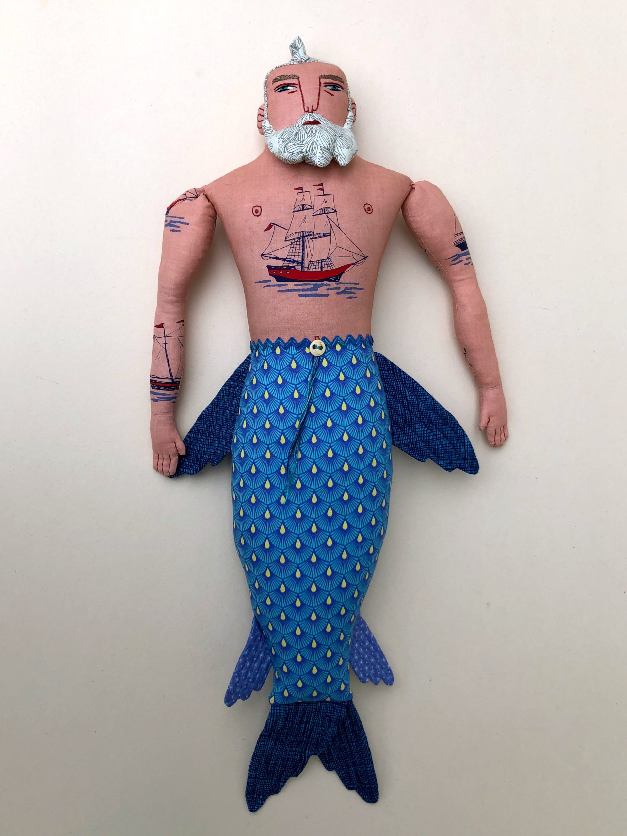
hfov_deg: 49.7
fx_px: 676
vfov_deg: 63.4
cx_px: 314
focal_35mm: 28
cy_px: 418
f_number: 1.8
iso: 20
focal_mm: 3.99
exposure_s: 1/461
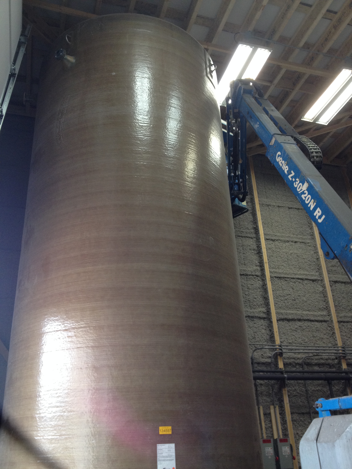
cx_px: 176
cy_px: 234
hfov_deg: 40.7
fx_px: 475
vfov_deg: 52.6
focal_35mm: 35
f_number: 2.4
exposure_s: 1/120
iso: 80
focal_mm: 4.28
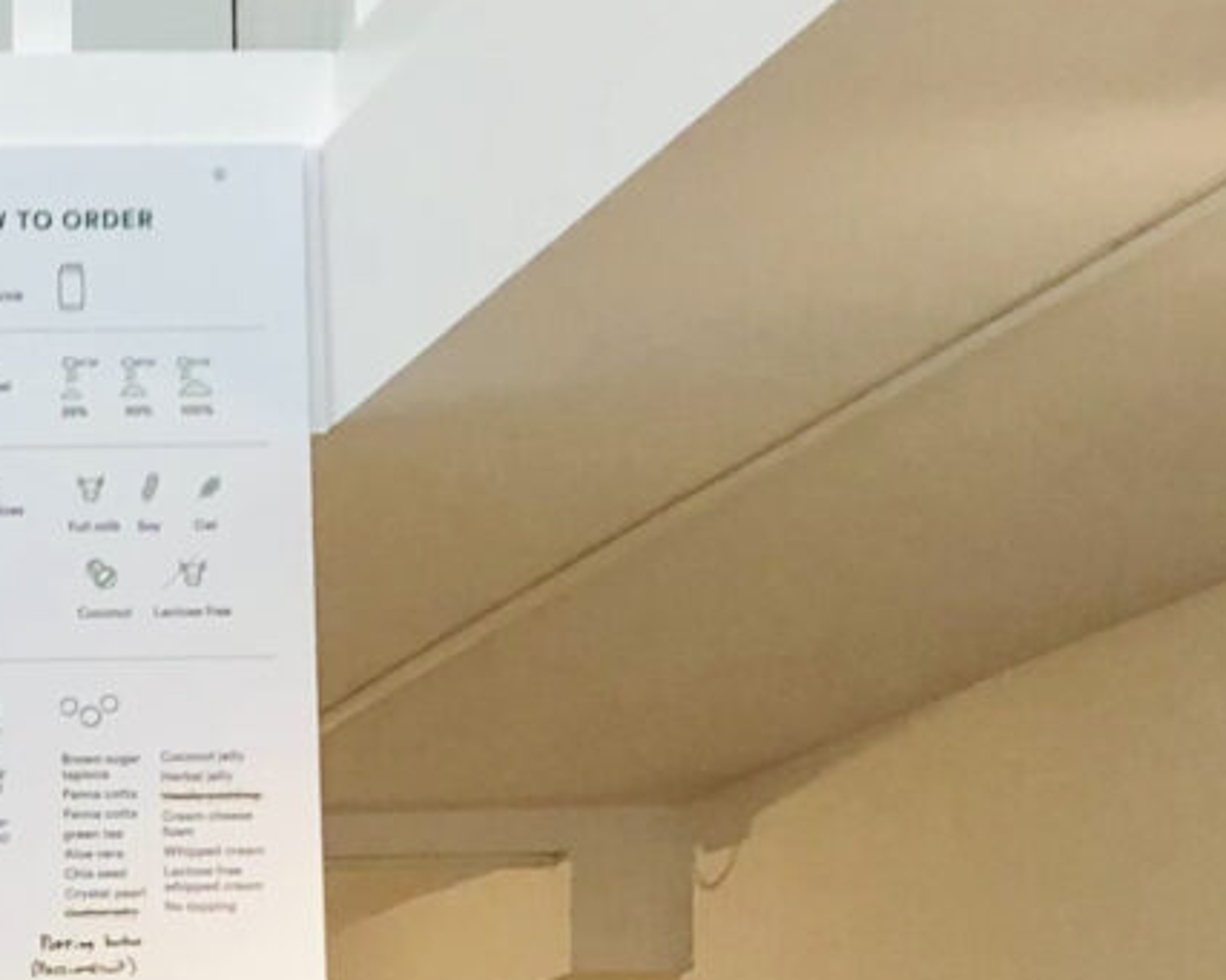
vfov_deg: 12.2
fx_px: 4460
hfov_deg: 14.4
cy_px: 1276
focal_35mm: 123
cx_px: -709
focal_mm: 3.99
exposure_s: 1/25
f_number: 1.8
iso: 40
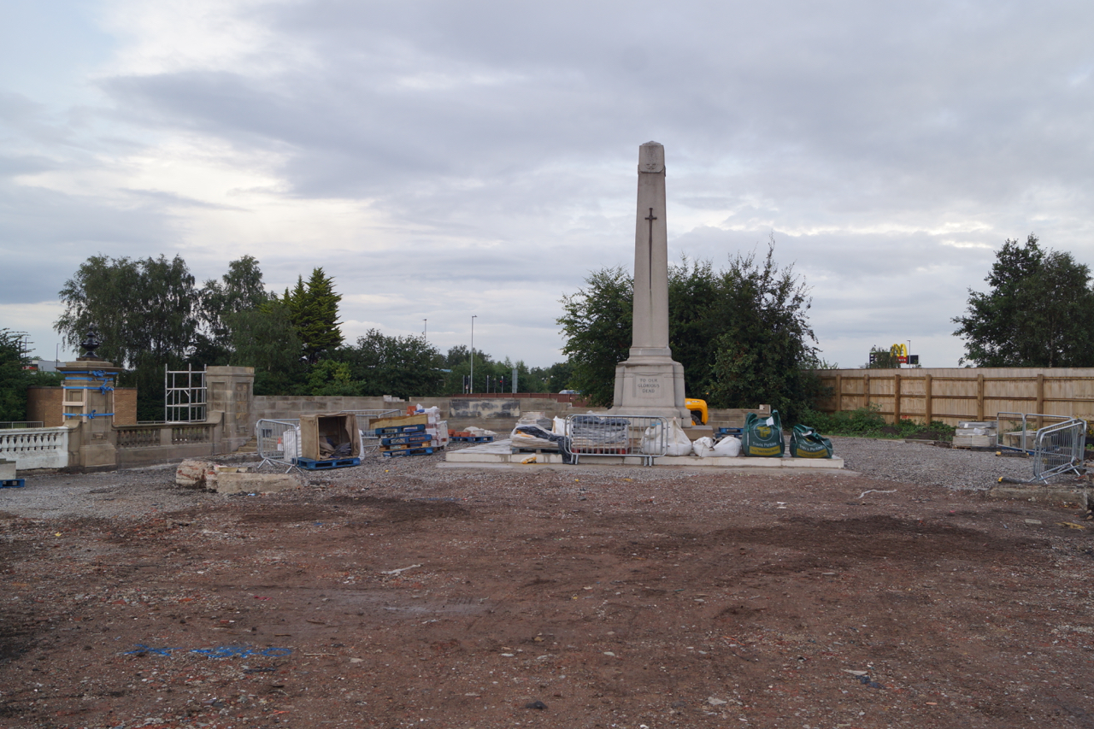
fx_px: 1003
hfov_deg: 57.2
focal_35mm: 33
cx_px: 547
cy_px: 364
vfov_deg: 40.0
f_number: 6.3
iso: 100
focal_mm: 22
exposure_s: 1/160
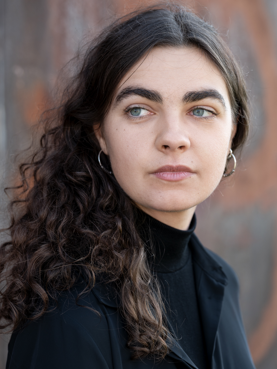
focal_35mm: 74
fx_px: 790
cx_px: 139
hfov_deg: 19.9
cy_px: 178
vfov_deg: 26.3
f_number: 4
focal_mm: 68
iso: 250
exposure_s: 1/250
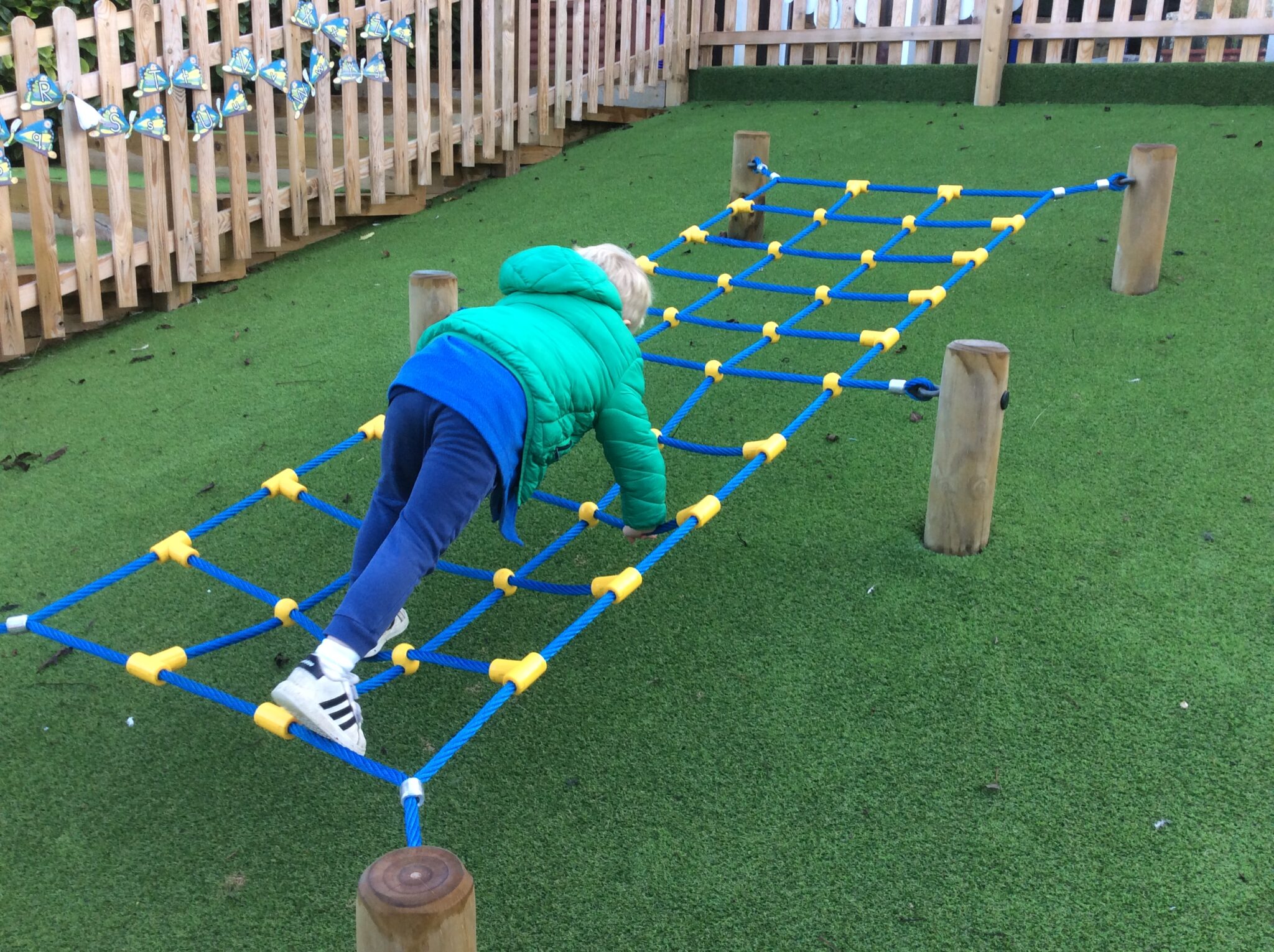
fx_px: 1176
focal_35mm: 32
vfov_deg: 44.1
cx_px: 637
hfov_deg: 56.9
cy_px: 476
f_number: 2.4
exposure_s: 1/100
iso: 40
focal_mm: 3.3
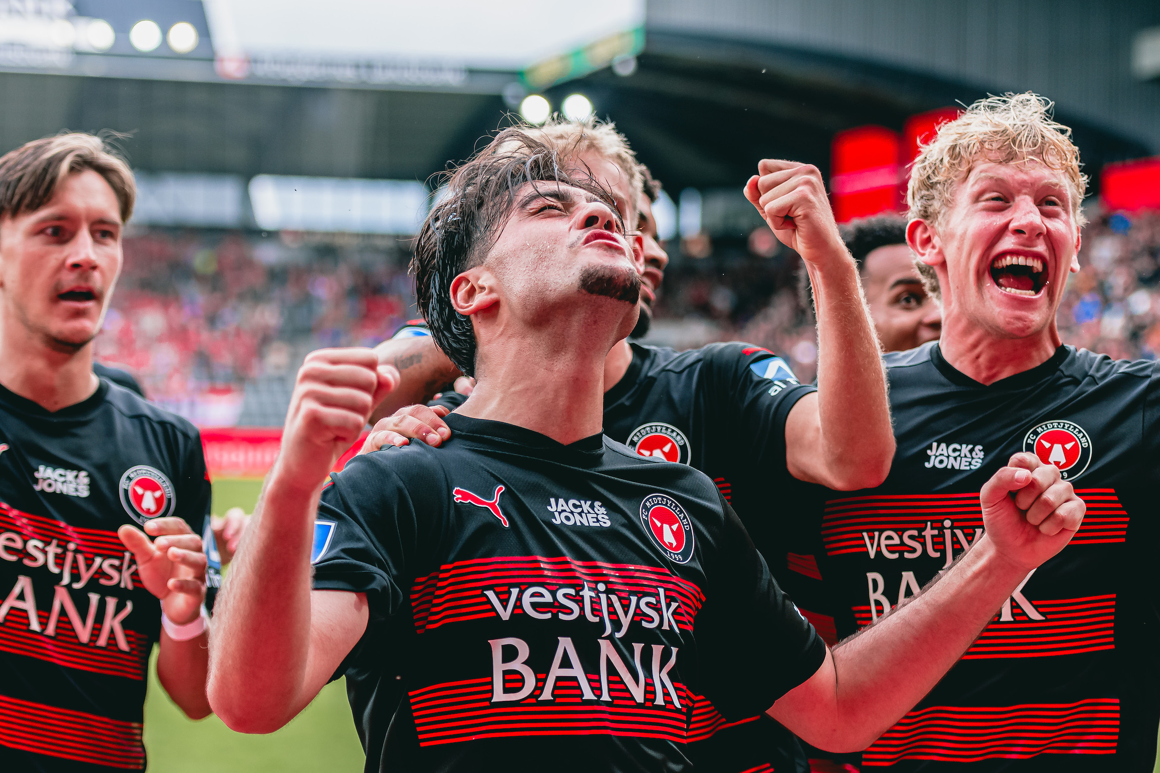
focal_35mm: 106
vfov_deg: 12.9
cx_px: 577
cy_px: 386
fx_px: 3415
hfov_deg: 19.3
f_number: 2.8
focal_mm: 70
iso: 560
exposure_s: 1/2500
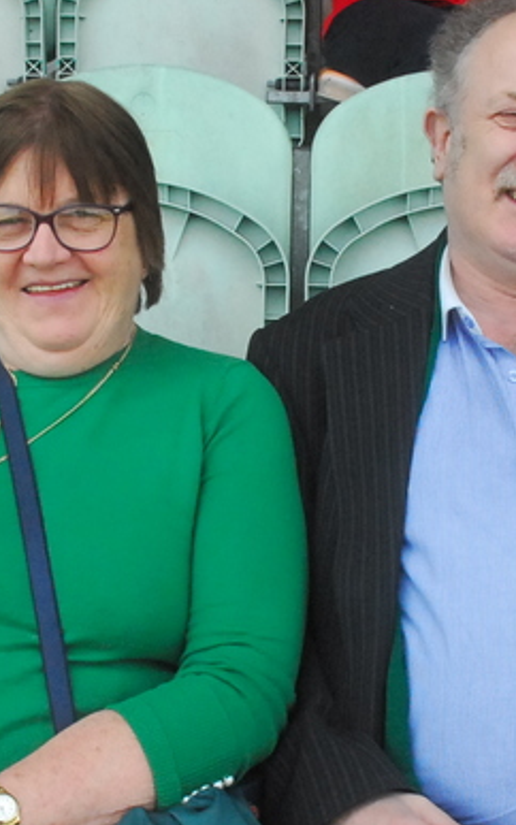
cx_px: 252
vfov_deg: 31.9
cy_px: 497
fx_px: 1439
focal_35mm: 64
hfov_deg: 20.3
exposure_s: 1/400
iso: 1600
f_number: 13
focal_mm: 18
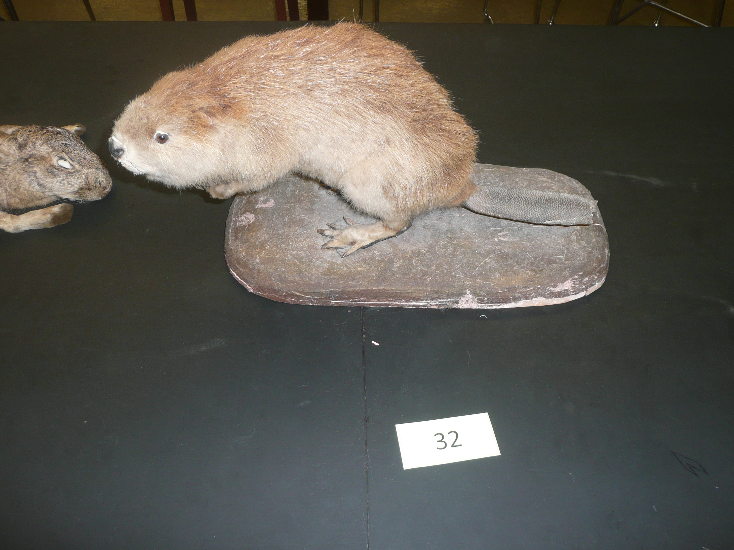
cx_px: 367
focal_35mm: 32
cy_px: 275
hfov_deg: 56.8
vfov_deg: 44.2
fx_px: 679
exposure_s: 1/30
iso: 100
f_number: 3.5
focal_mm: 5.2
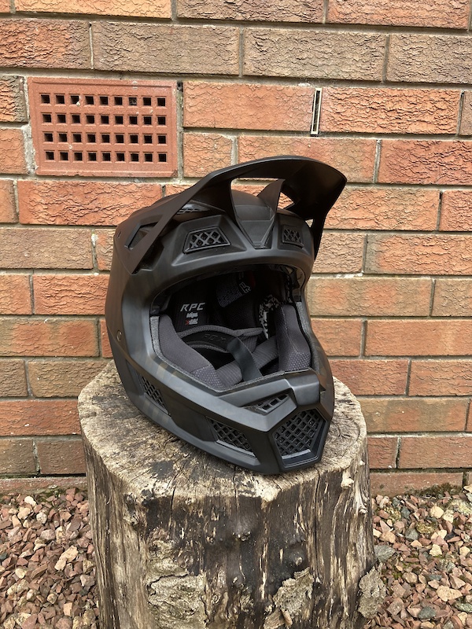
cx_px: 236
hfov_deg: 49.7
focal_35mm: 28
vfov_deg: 63.4
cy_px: 314
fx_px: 509
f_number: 1.8
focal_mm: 3.99
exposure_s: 1/121
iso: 80
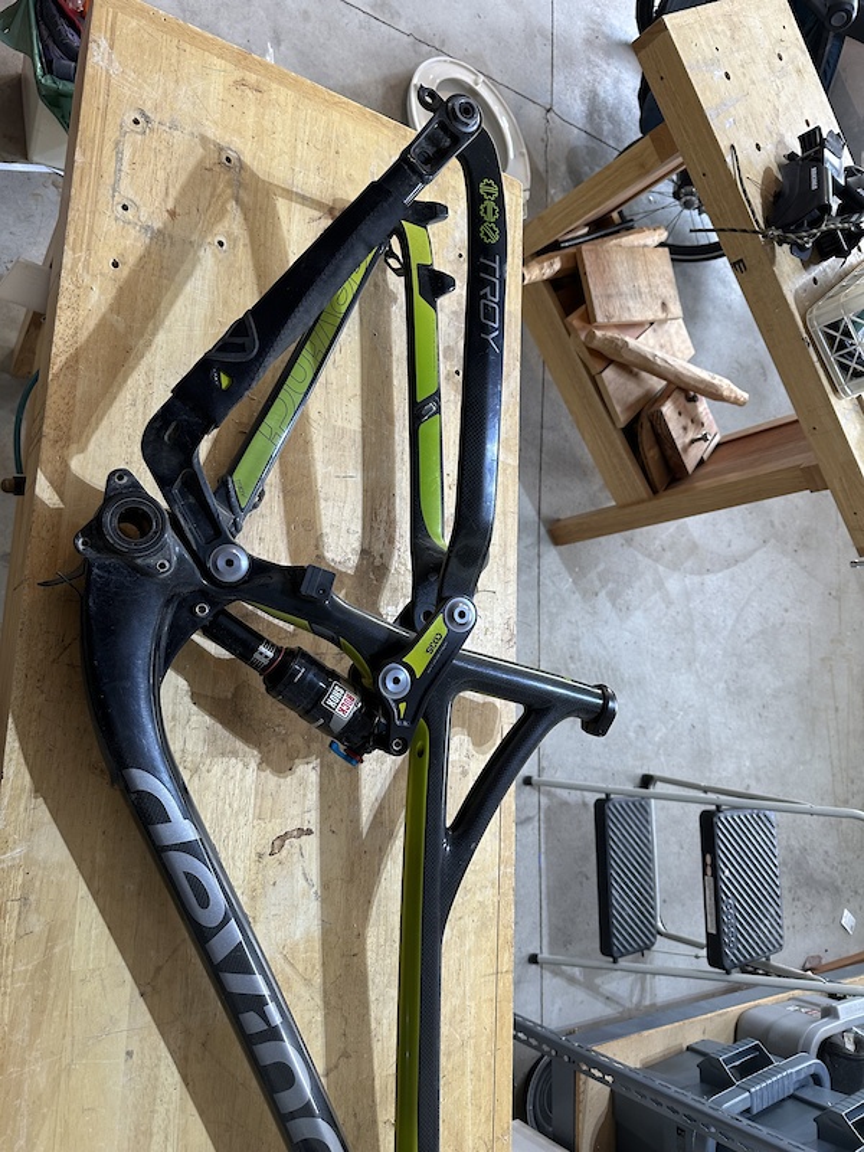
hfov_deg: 56.8
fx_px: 799
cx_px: 432
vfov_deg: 71.6
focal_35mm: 24
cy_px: 576
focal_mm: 6.86
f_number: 1.78
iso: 200
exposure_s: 1/60
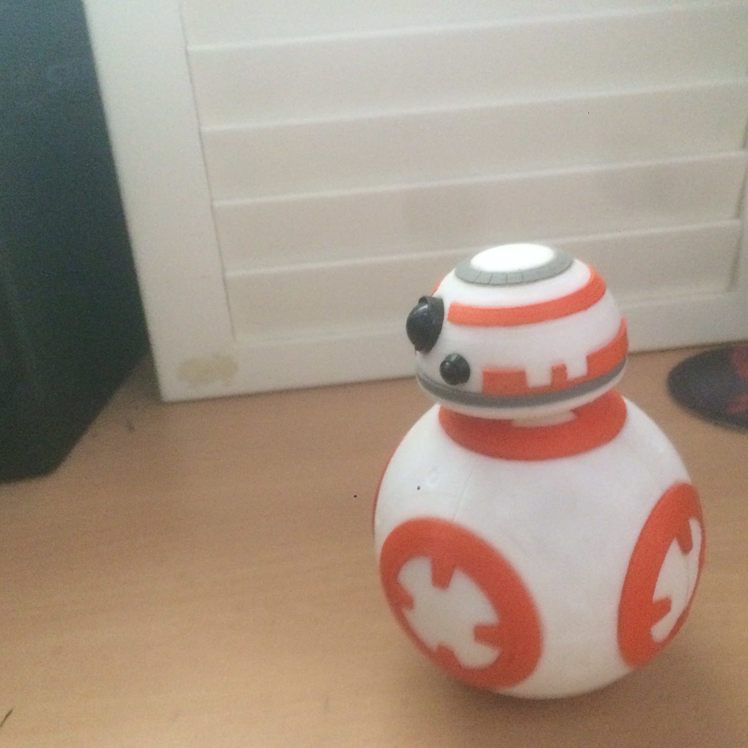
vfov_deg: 47.2
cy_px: 382
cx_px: 402
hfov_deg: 47.2
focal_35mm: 35
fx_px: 856
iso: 500
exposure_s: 1/17
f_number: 2.2
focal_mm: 4.15
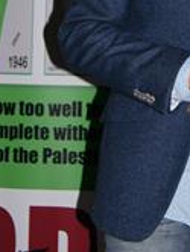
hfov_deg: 10.1
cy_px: -38
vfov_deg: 13.2
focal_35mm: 145
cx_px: 203
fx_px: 1061
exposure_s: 1/60
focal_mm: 35
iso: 500
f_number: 4.5
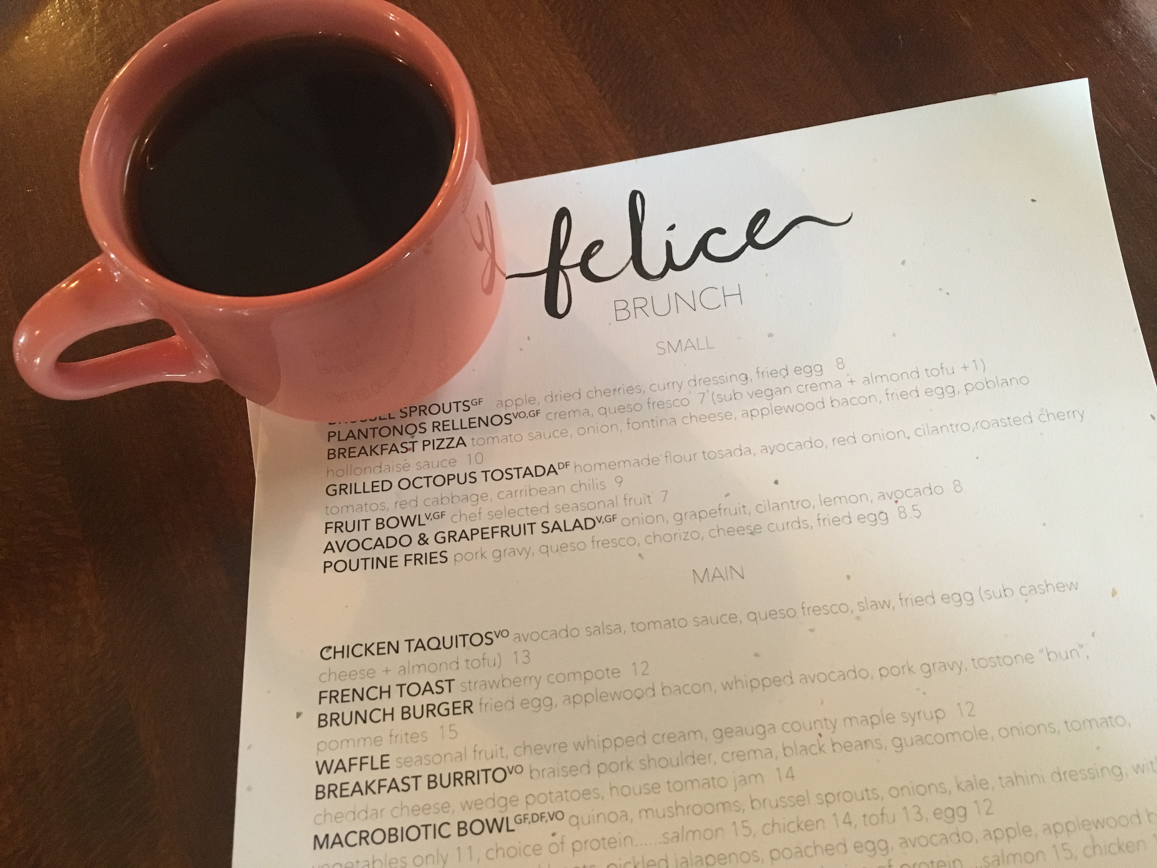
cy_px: 434
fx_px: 969
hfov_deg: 61.7
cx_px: 578
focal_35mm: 29
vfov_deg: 48.2
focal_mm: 4.15
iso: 250
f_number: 2.2
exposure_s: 1/15
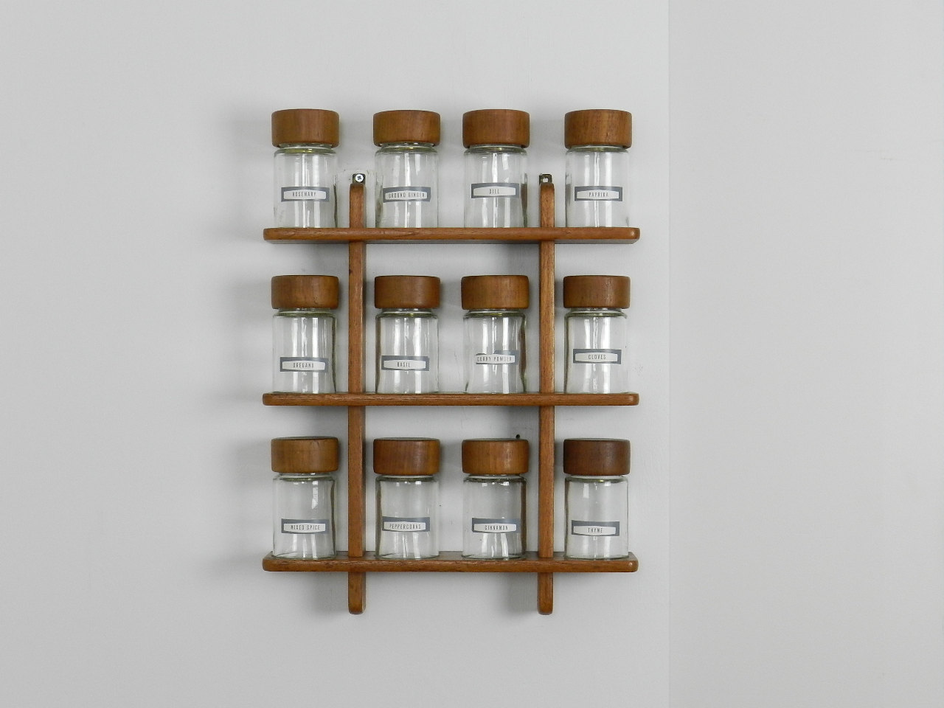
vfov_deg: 24.4
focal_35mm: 60
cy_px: 354
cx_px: 472
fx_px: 1636
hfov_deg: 32.2
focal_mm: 10.7
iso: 400
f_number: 5
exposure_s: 1/30
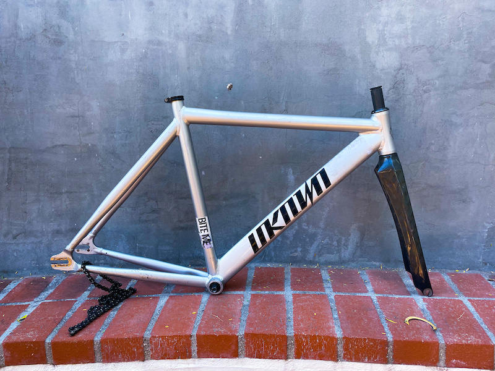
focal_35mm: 26
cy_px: 186
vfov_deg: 53.1
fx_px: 372
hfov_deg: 67.3
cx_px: 248
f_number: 1.6
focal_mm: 4.2
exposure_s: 1/120
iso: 40
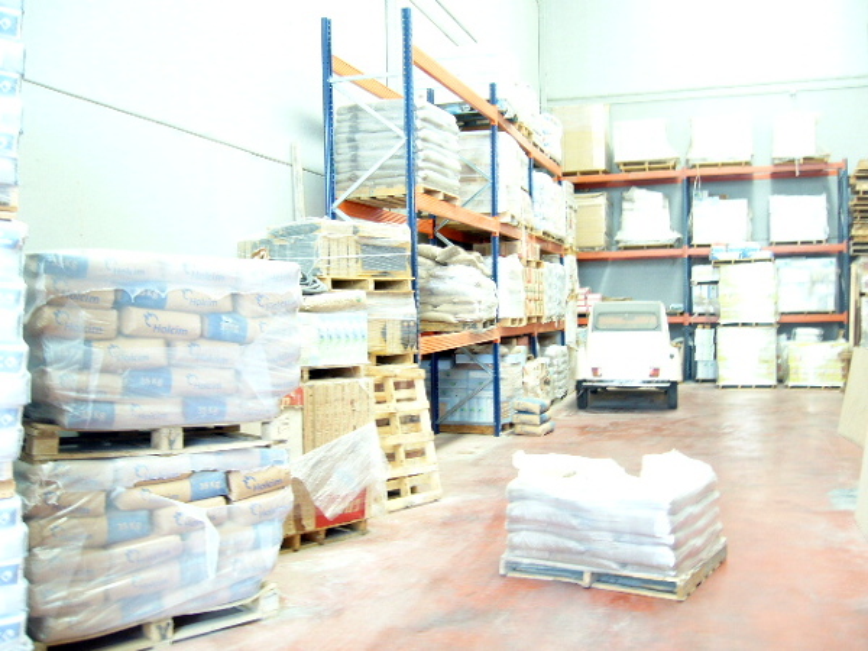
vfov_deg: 40.7
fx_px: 878
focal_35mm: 35
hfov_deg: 52.6
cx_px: 434
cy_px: 326
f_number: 2.8
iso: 80
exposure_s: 1/8
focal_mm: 5.8
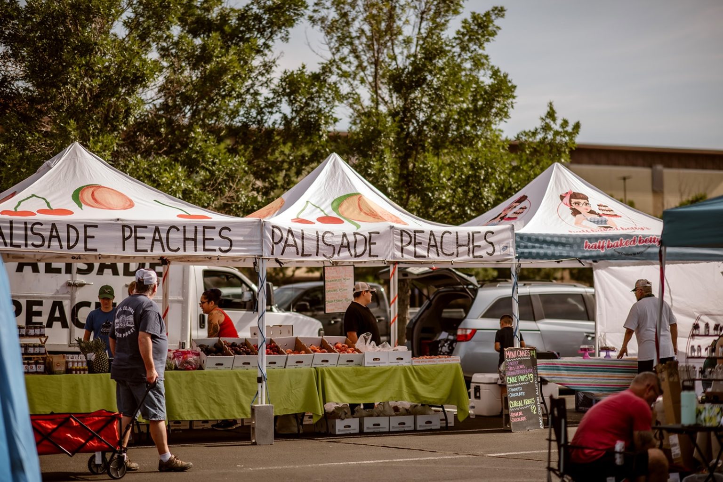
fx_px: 1707
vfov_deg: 16.1
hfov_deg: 23.9
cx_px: 362
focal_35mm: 85
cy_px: 241
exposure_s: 1/3200
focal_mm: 85
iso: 100
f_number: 1.8
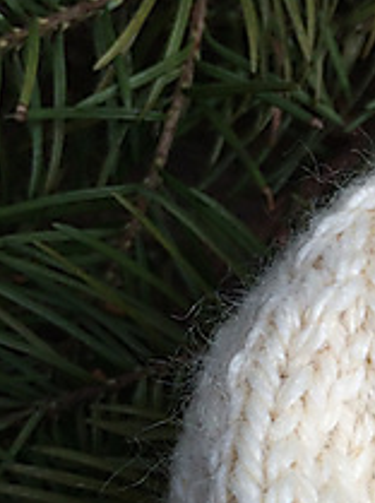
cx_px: 510
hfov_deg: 15.6
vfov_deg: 21.5
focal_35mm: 89
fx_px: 1289
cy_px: 460
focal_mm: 4.15
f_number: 2.2
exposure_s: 1/789
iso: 32
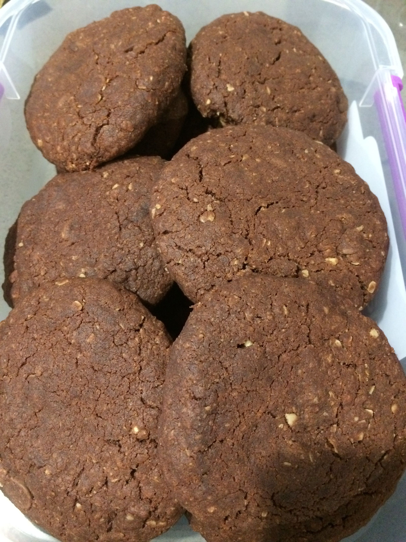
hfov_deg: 48.2
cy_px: 271
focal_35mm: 29
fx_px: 454
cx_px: 203
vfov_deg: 61.7
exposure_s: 1/17
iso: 400
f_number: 2.2
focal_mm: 4.15
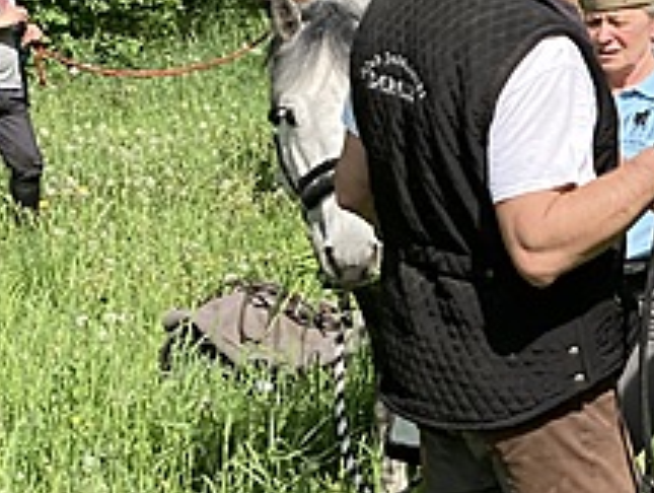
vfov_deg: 14.3
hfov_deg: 17.7
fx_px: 1968
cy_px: 186
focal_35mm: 104
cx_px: 855
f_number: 1.8
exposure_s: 1/813
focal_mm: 3.99
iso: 20
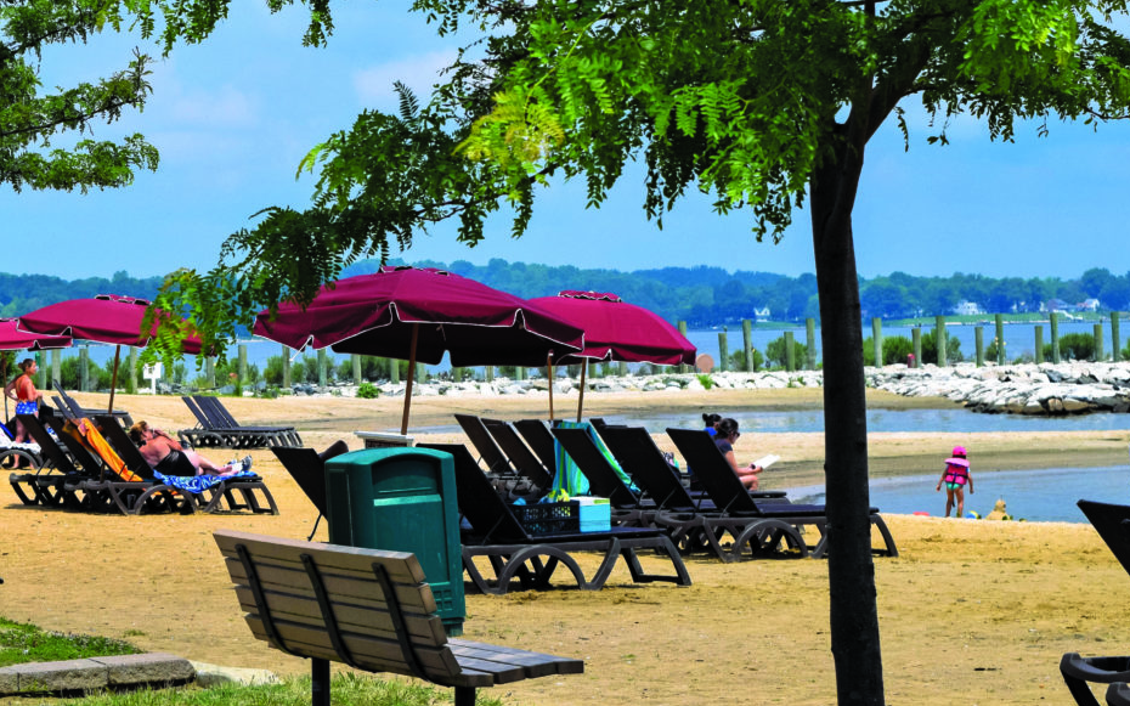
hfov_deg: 15.0
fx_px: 4275
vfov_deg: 9.4
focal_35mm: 139
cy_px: 232
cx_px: 339
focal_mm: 55
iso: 400
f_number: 8
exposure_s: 1/2000
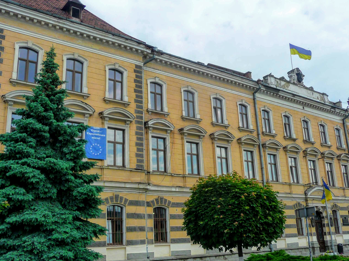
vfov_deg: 39.6
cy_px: 137
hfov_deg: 51.3
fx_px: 363
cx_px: 190
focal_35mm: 36
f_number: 3.3
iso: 160
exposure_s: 1/800
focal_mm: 4.7
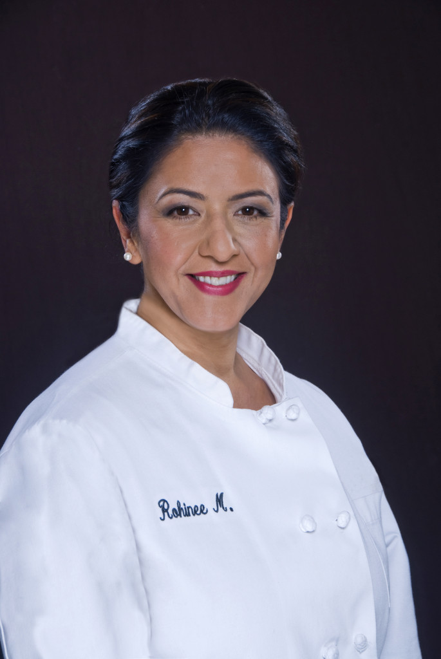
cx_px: 220
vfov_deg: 14.4
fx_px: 2612
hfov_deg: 9.7
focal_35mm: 142
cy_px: 330
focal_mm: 95
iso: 100
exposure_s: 1/160
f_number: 10
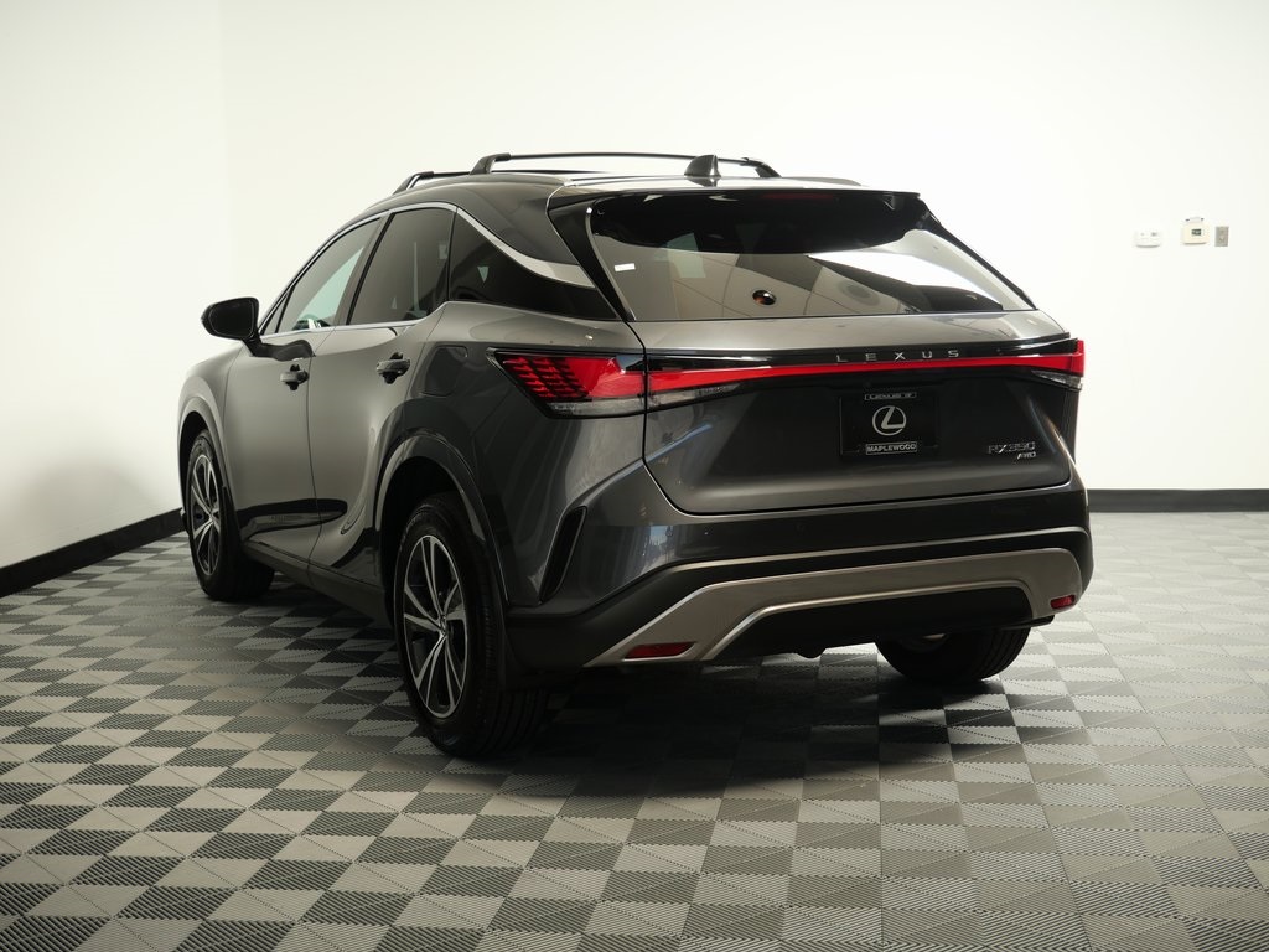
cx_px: 634
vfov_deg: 32.9
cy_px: 476
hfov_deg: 42.9
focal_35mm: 44
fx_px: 1613
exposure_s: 1/250
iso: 250
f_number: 4.5
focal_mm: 22
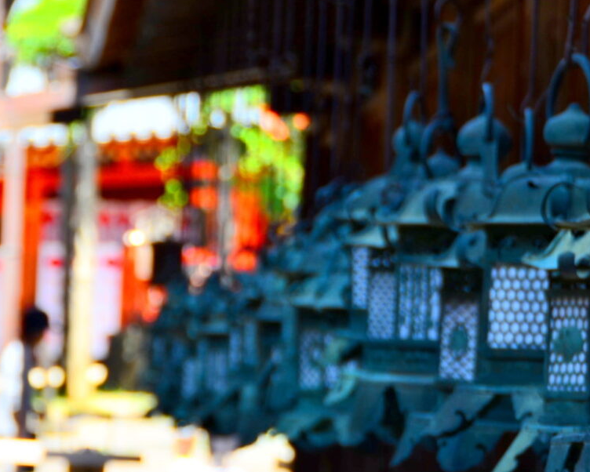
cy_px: 392
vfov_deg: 6.2
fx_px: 4384
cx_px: 341
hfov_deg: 7.7
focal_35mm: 251
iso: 100
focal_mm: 70
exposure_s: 1/160
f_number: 5
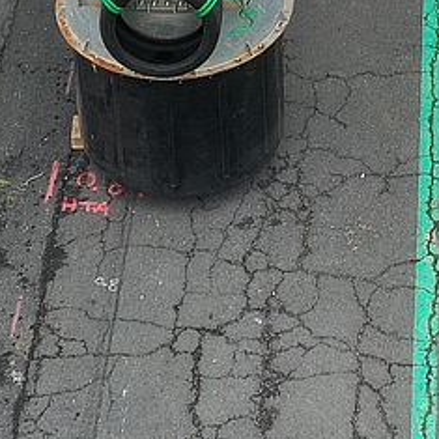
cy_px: -286
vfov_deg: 9.6
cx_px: 316
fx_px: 2511
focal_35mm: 175
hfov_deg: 10.0
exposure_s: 1/160
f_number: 4.5
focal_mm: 10.26
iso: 100
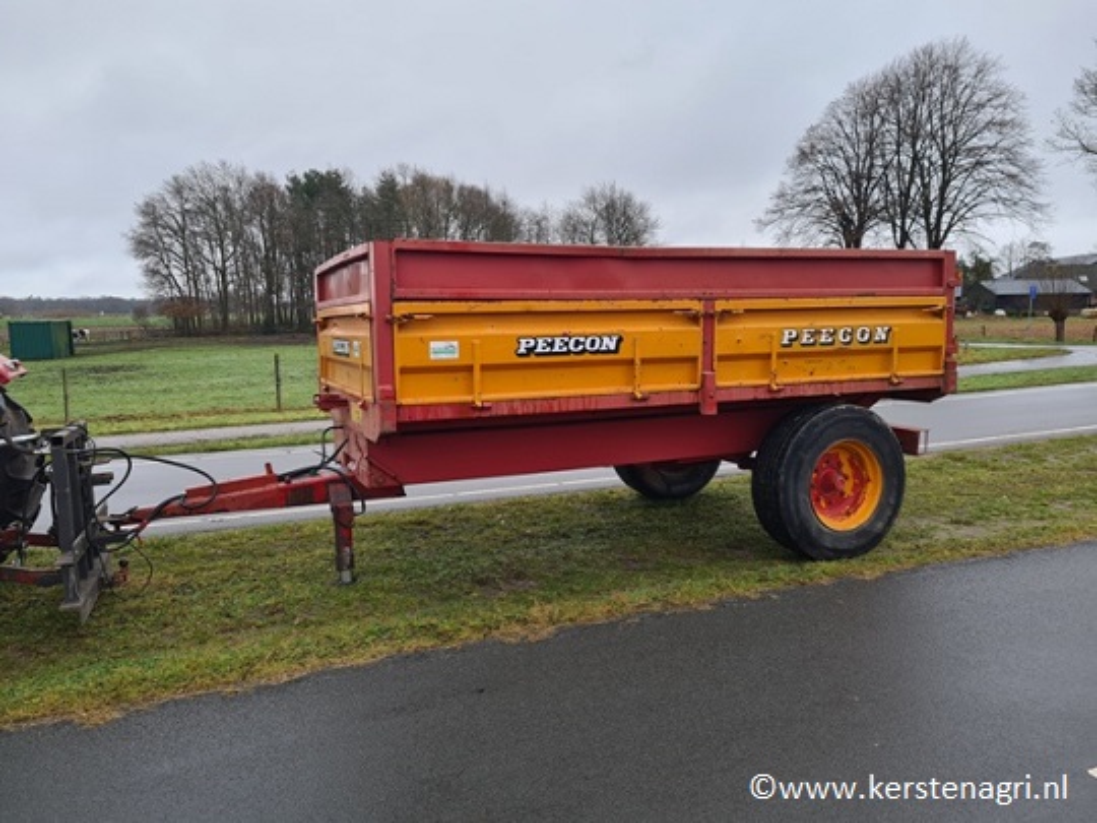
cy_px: 412
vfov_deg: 53.1
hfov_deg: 67.3
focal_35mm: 26
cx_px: 548
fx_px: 824
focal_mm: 5.4
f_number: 1.8
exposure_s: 1/182
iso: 50
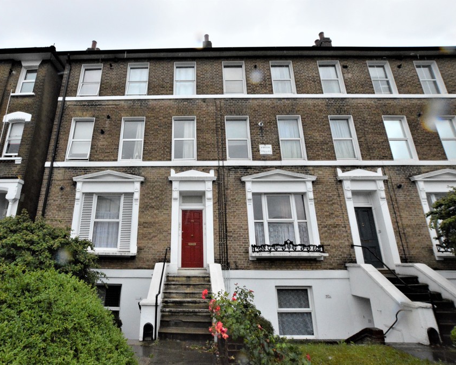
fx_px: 229
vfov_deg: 77.0
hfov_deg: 88.5
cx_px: 183
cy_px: 182
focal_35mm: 17
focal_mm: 10
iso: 3200
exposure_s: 1/500
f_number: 11
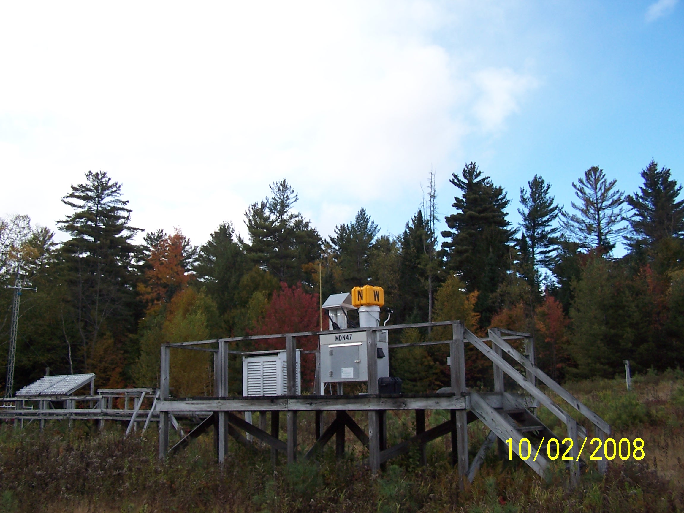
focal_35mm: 38
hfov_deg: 49.0
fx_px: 751
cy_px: 256
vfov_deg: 37.7
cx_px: 342
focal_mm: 6.3
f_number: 2.8
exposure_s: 1/500
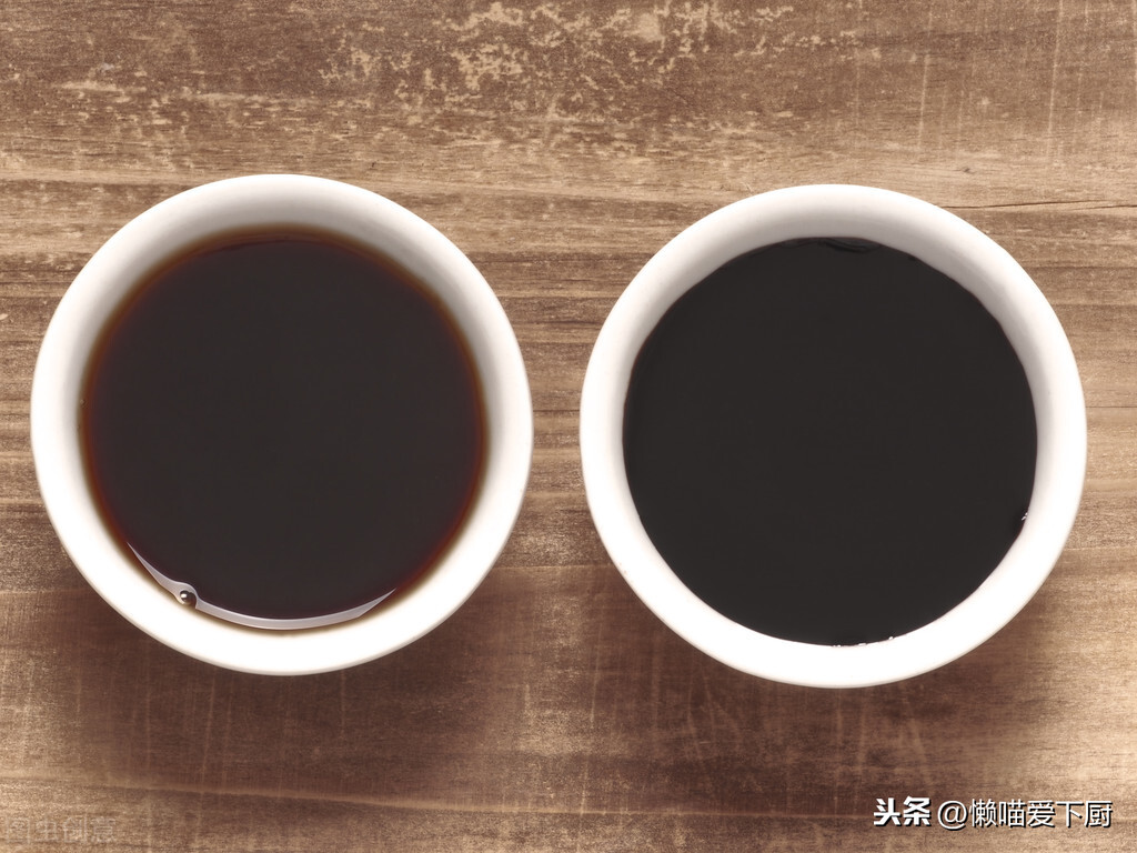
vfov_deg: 7.4
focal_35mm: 200
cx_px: 568
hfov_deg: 9.9
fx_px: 6569
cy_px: 426
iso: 200
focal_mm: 100
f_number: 20
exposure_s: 1/160
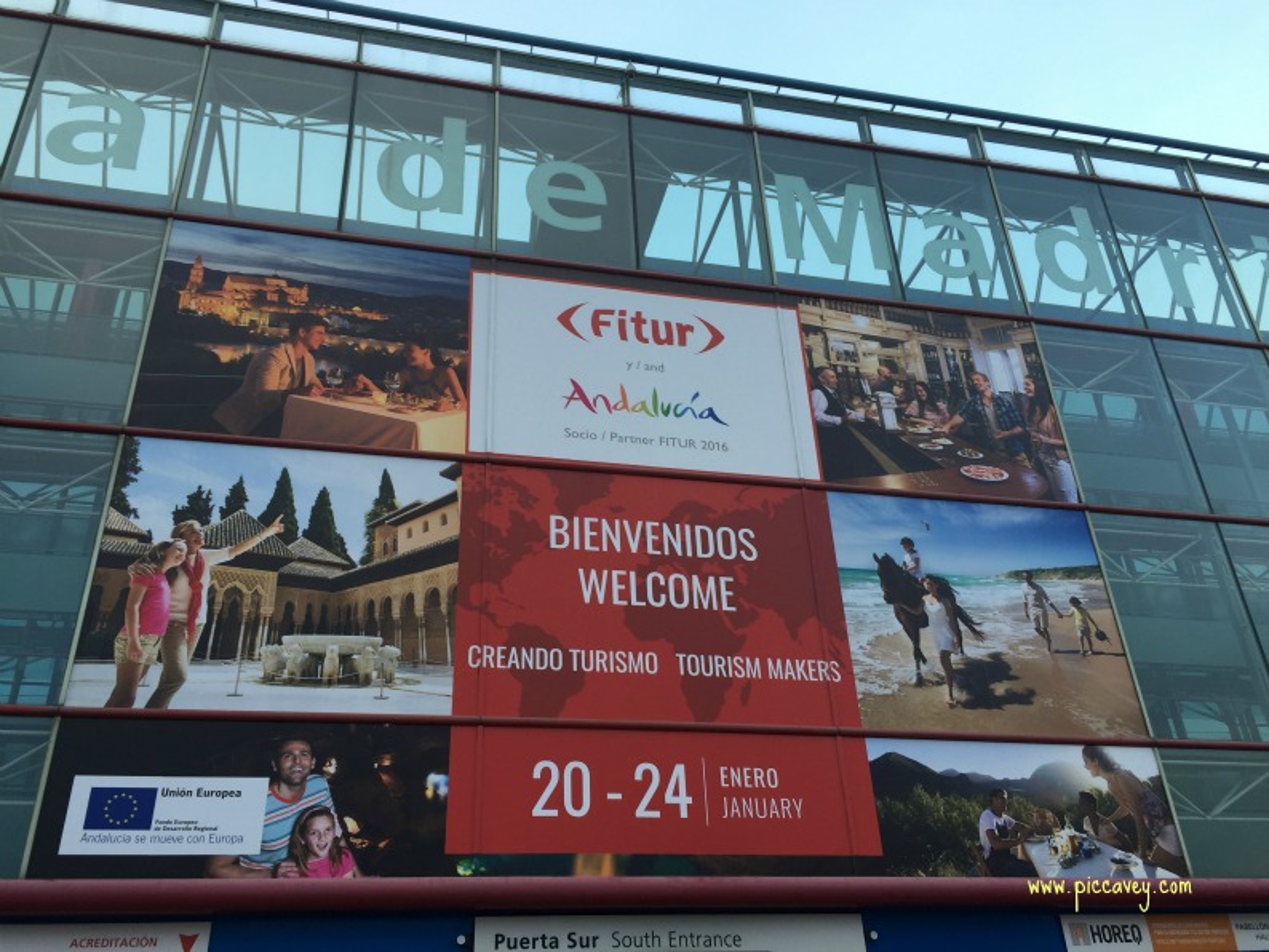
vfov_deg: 48.3
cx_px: 634
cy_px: 476
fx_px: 1063
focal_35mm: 29
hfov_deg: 61.6
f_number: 2.2
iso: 32
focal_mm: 4.15
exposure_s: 1/109
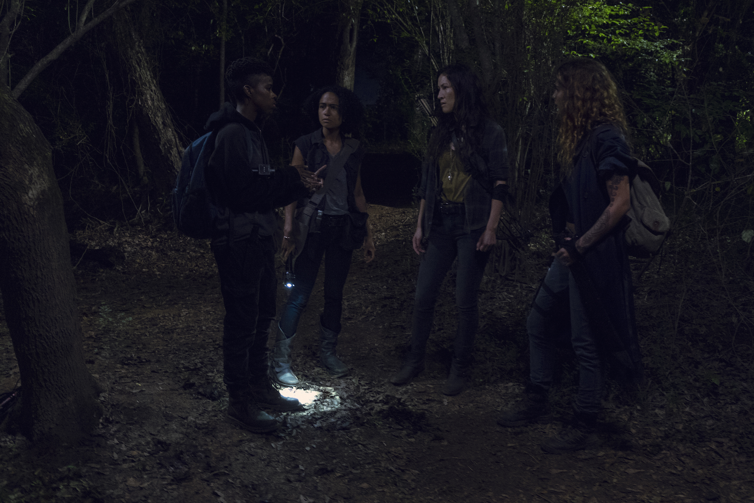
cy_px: 252
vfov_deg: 36.9
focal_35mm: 36
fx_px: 754
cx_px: 377
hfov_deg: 53.1
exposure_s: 1/60
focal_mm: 24.3
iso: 3200
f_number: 3.2
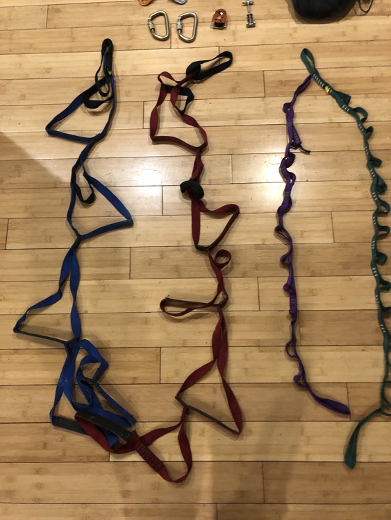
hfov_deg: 49.8
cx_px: 196
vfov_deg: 63.4
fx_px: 421
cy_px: 260
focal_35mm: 28
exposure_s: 1/15
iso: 80
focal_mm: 3.99
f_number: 1.8
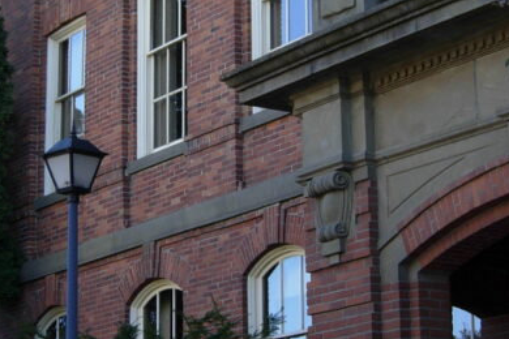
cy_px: 152
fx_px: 1612
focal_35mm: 114
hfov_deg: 17.9
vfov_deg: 12.0
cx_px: 204
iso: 50
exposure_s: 1/128
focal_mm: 7.5
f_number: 3.8
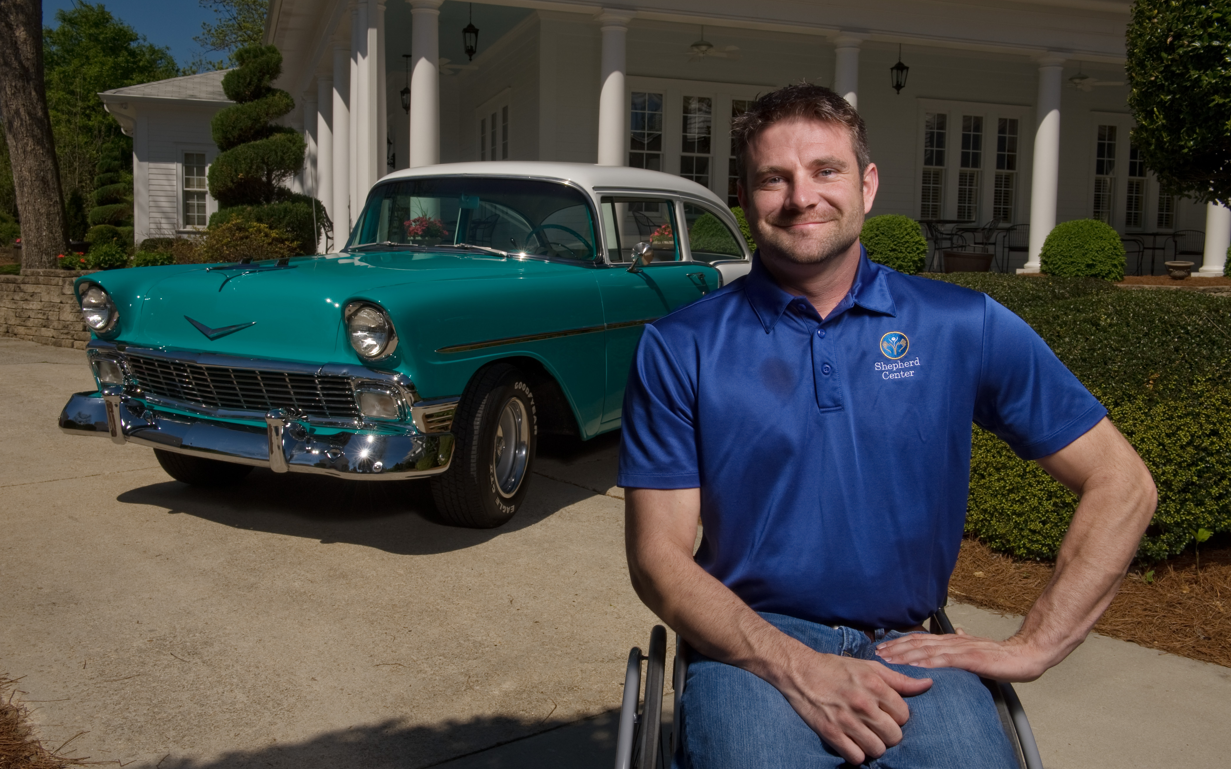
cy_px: 362
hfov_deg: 58.1
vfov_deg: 38.3
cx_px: 612
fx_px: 1107
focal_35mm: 33
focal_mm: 32
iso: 100
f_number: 18
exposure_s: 1/250
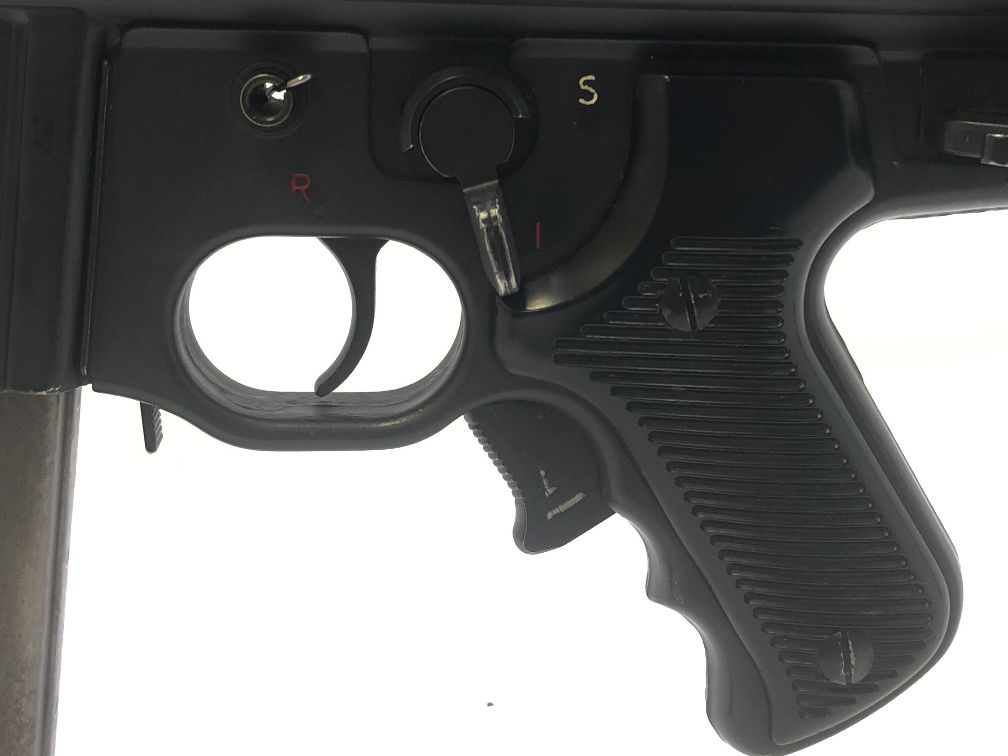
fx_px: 815
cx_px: 504
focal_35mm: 28
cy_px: 378
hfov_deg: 63.4
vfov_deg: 49.8
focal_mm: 3.99
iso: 40
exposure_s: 1/30
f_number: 1.8
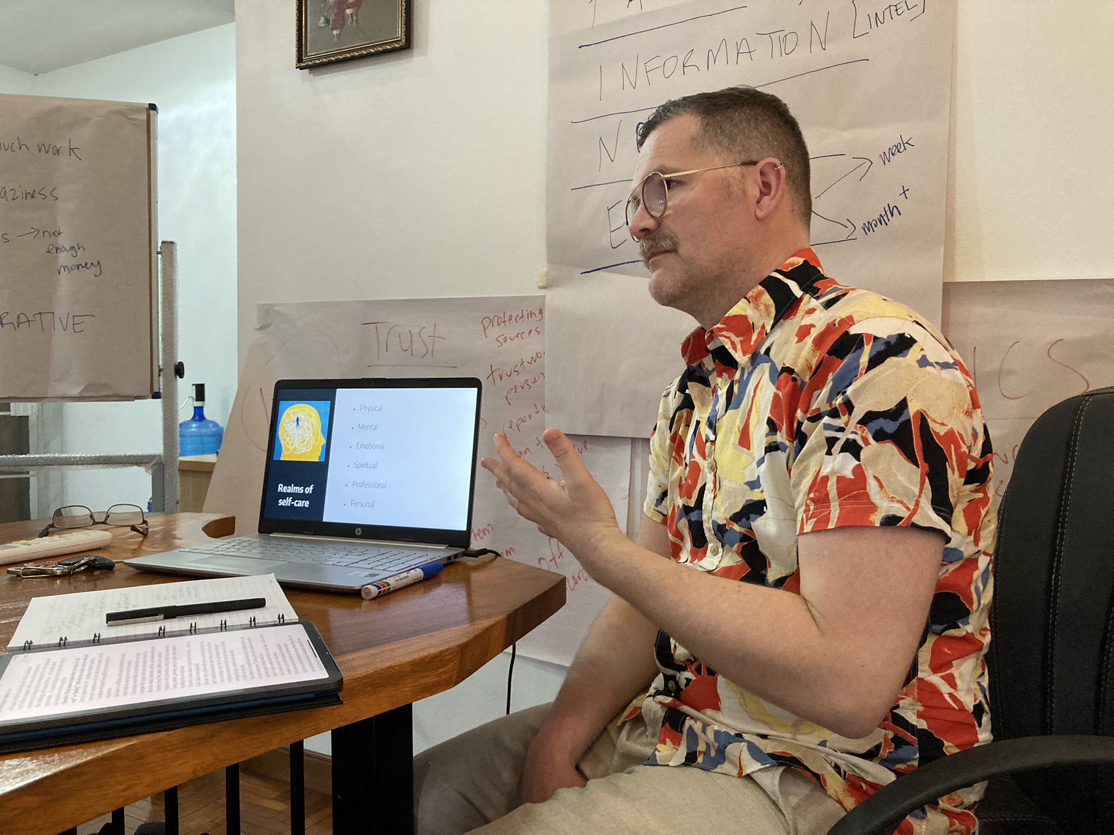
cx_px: 557
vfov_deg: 49.7
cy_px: 418
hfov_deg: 63.4
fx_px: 901
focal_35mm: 28
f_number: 1.8
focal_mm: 3.99
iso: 320
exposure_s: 1/50
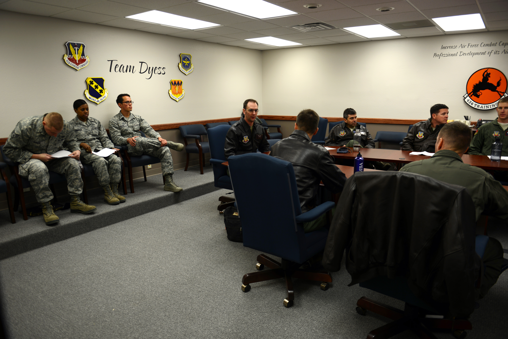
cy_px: 170
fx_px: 367
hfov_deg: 69.4
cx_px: 254
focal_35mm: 26
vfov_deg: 49.6
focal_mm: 26
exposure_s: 1/80
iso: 160
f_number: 4
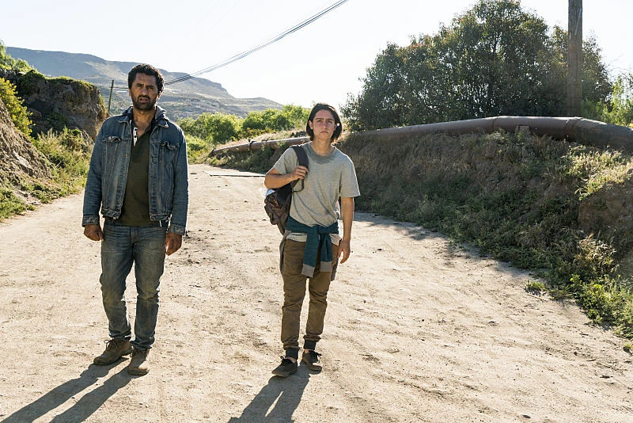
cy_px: 212
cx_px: 316
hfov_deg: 49.5
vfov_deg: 34.2
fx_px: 686
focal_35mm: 39
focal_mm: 39
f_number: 10
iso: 500
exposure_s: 1/500
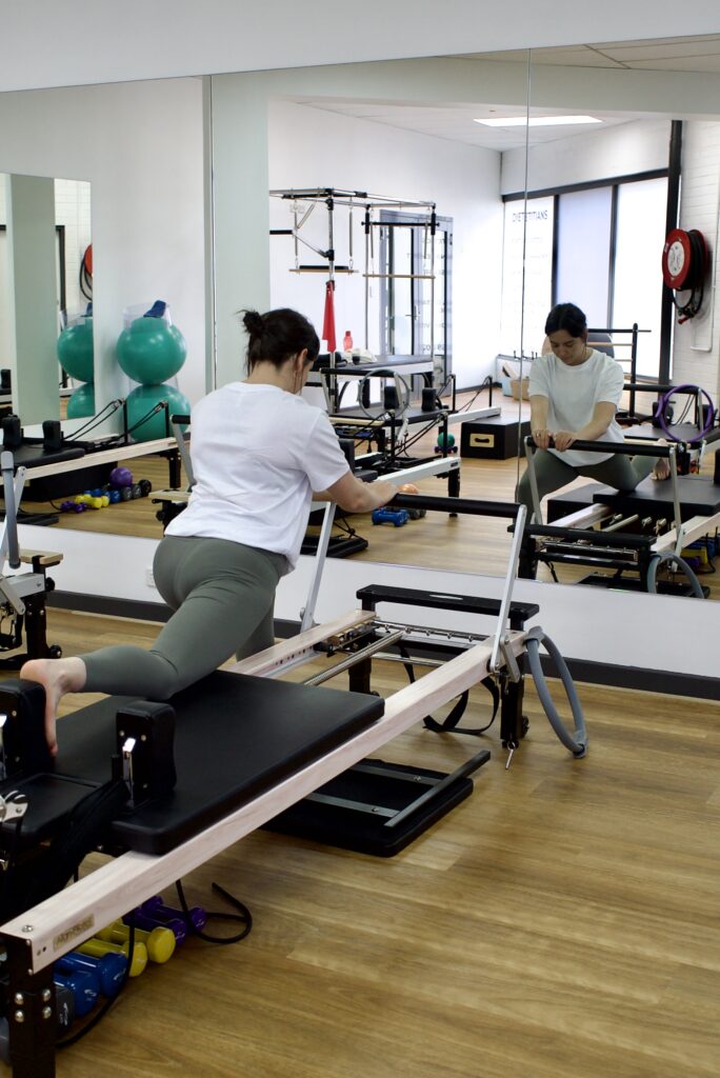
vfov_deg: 46.4
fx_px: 1258
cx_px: 360
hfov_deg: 31.9
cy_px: 539
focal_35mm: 42
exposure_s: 1/160
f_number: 4
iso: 500
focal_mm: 28
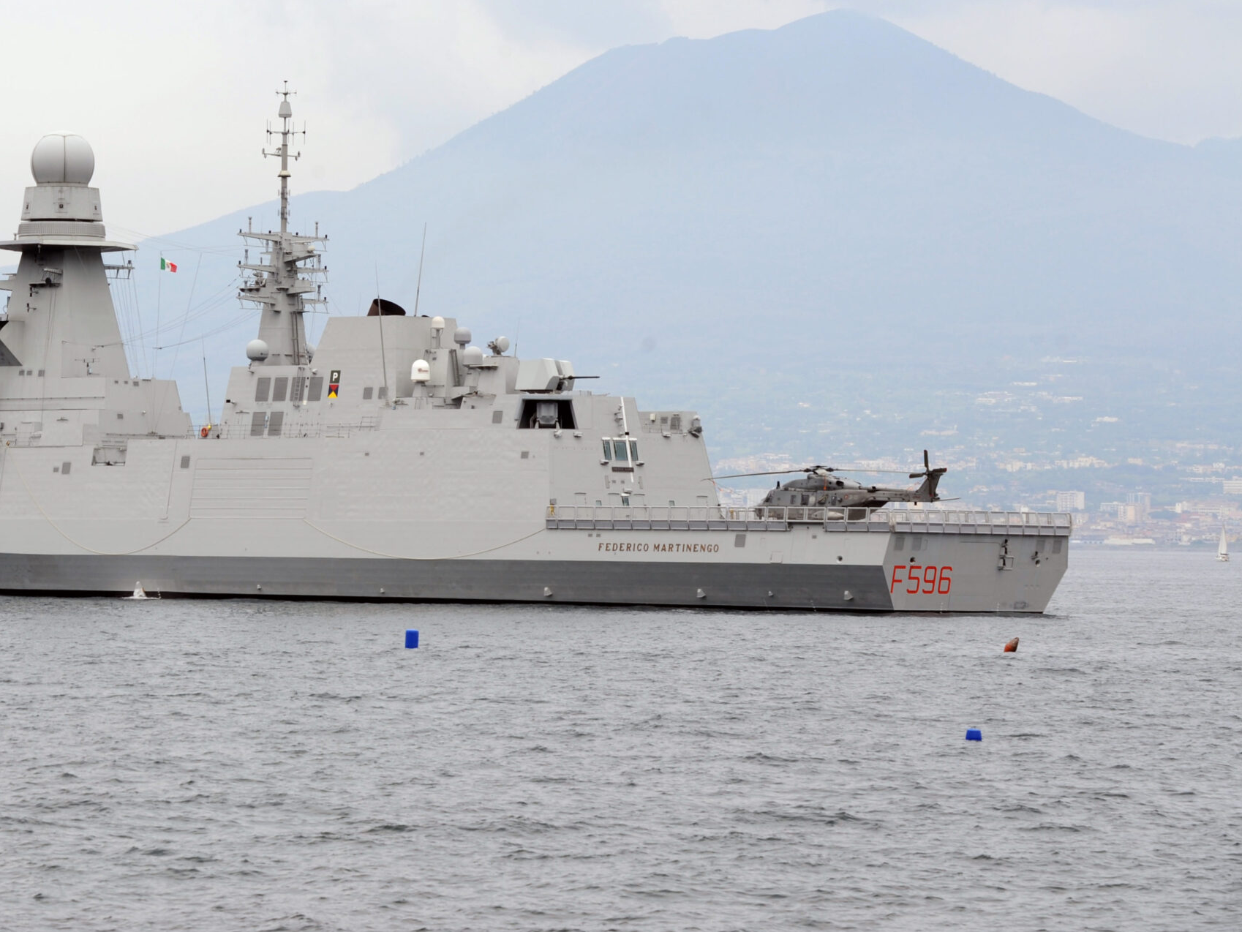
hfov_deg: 11.7
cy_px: 318
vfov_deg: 8.8
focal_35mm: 168
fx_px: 6029
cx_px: 315
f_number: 10
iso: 200
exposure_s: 1/400
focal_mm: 116
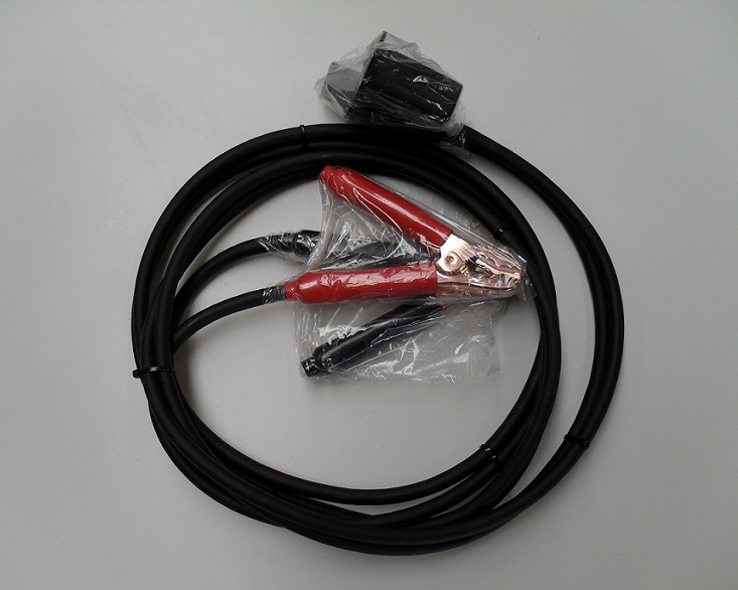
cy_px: 299
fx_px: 808
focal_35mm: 37
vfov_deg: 40.1
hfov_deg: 49.1
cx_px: 361
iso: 100
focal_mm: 6.3
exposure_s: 1/45
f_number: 3.2
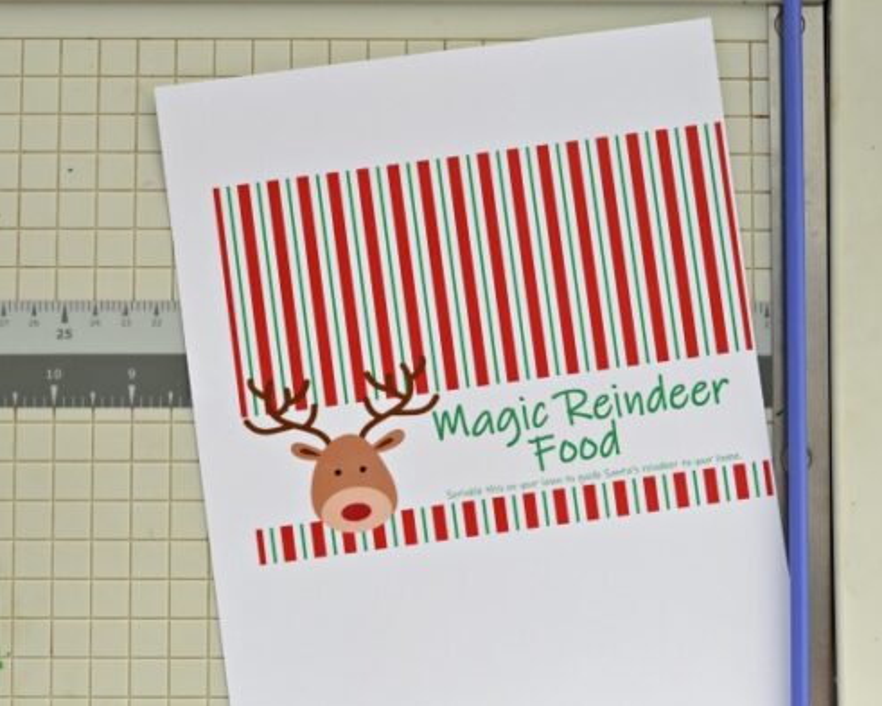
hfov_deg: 22.2
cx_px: 508
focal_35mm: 86
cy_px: 355
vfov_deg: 17.9
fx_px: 2245
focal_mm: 50
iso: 400
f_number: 4.5
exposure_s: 1/4000
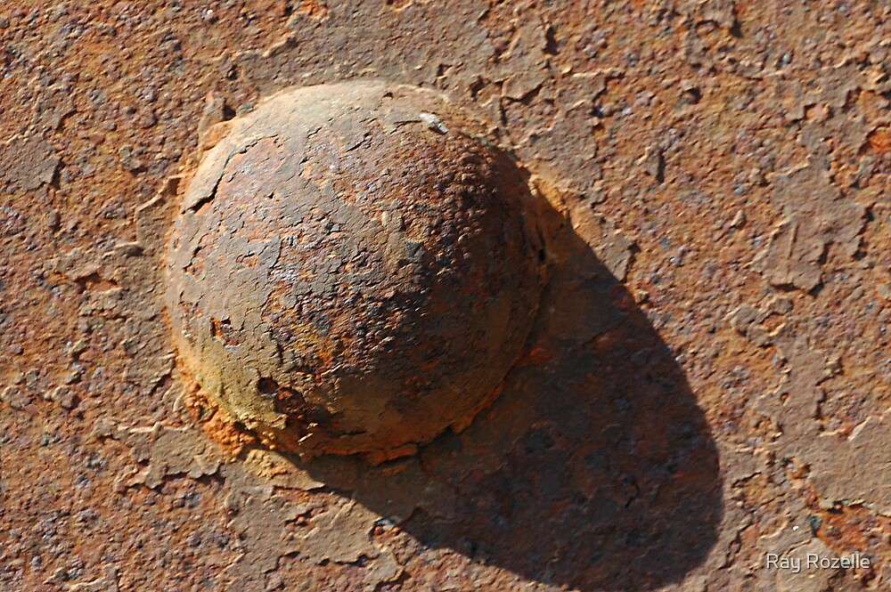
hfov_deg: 7.6
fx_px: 6677
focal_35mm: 270
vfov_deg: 5.1
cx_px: 446
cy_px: 296
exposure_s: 1/40
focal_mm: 180
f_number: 14
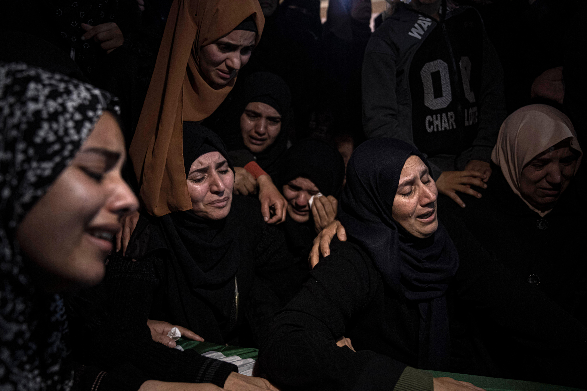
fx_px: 391
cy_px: 196
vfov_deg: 53.1
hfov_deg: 73.7
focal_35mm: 24
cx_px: 294
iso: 2500
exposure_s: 1/125
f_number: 2.8
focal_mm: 24
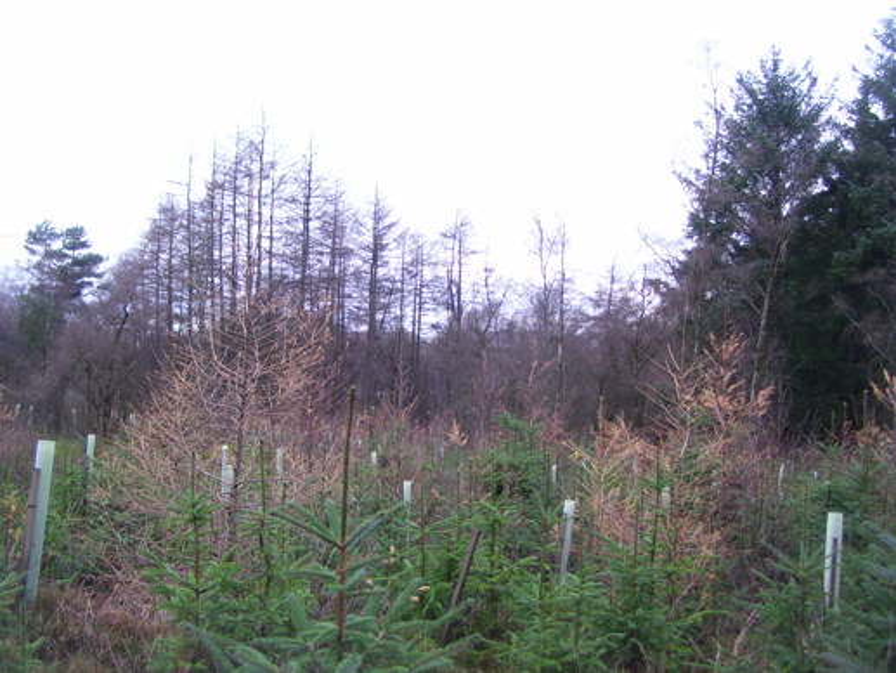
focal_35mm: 37
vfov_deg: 38.7
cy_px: 336
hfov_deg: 50.1
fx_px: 958
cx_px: 448
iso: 80
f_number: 2.7
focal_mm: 6
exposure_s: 1/45
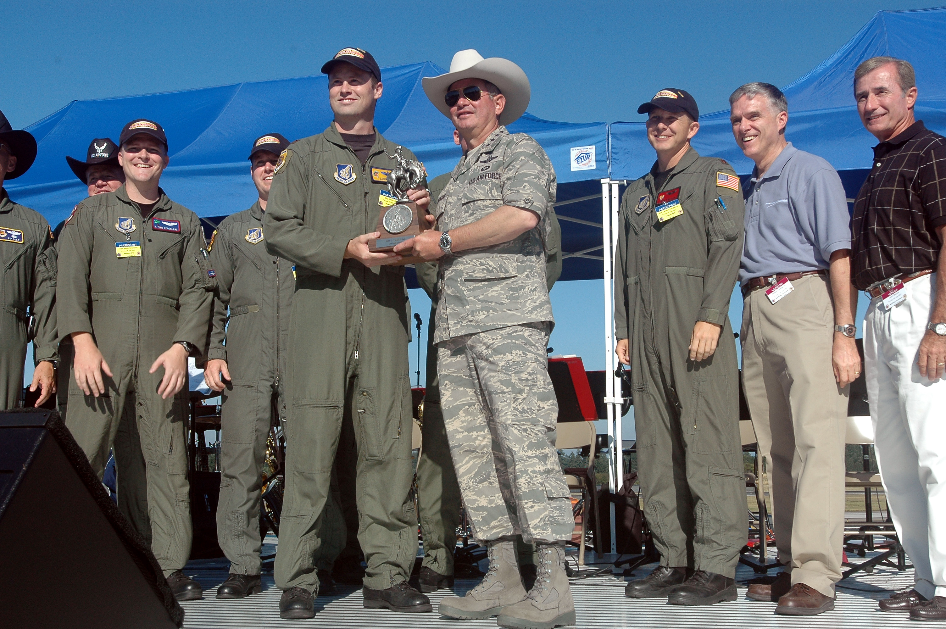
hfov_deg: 43.6
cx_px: 473
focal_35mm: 45
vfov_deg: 29.8
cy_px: 314
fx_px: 1181
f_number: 10
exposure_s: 1/400
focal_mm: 30
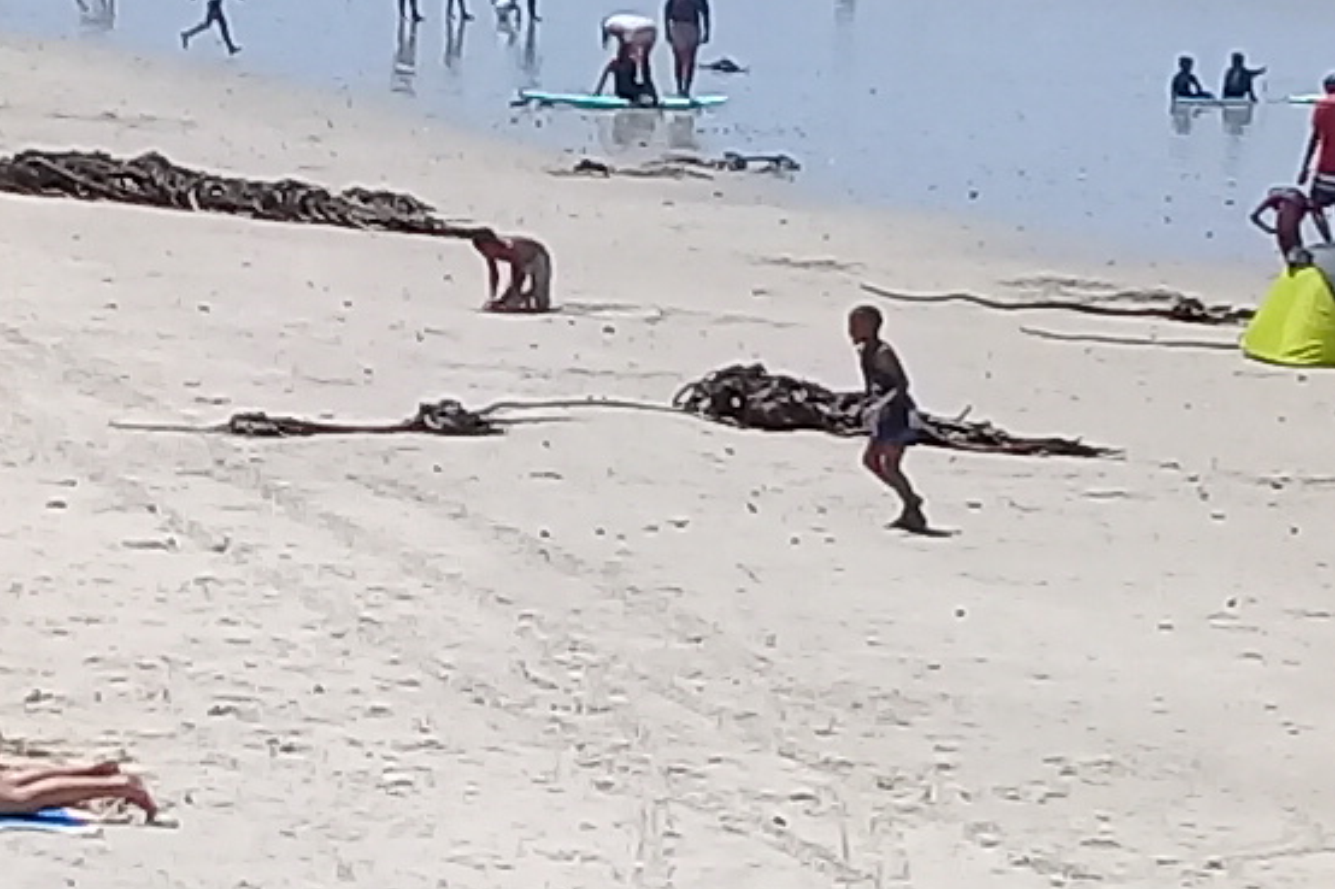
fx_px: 7043
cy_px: 725
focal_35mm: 190
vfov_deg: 7.2
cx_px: 253
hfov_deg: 10.8
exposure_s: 1/1969
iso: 50
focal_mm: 3.3
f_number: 2.2
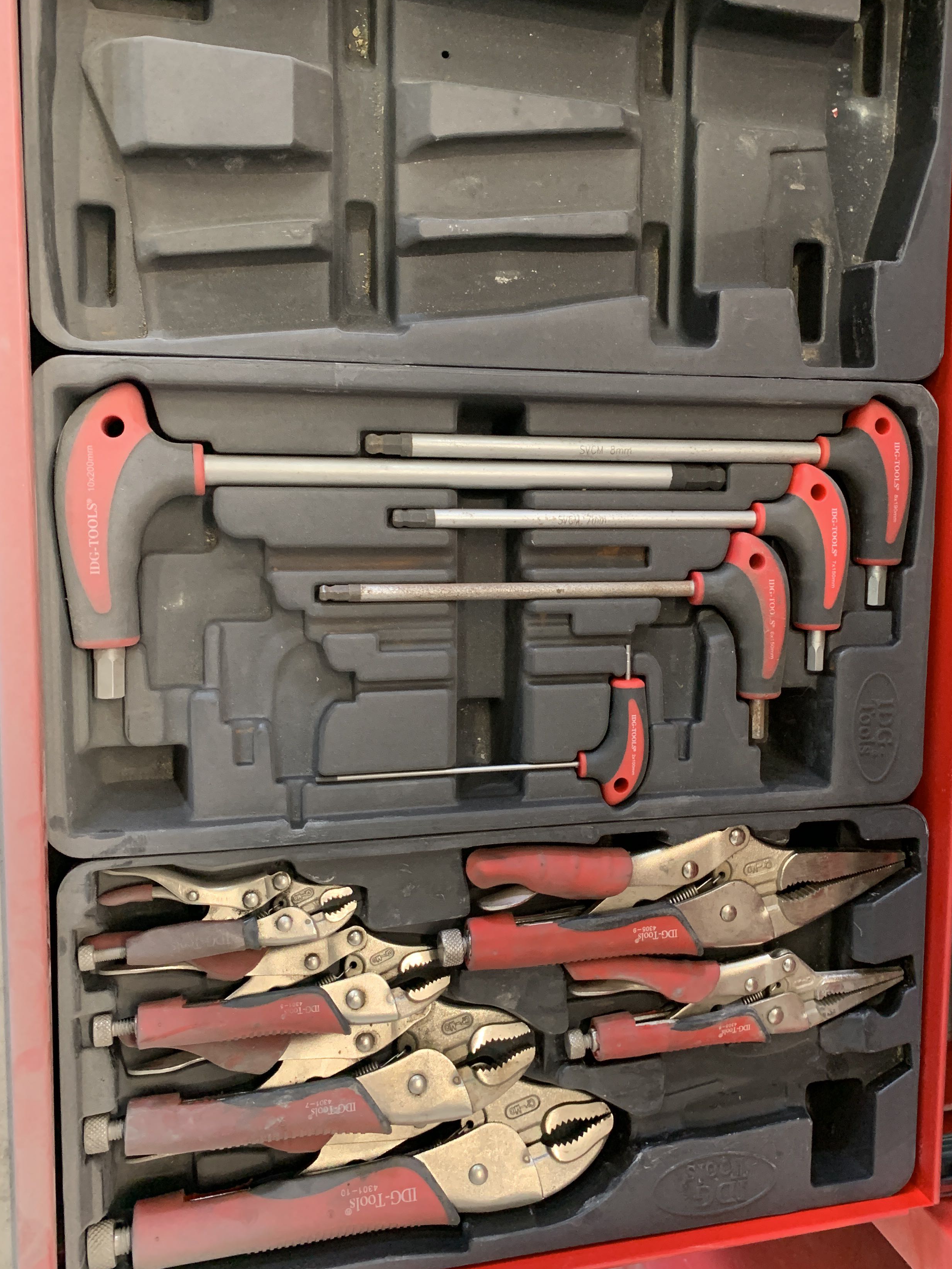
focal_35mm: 32
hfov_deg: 44.0
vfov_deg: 56.8
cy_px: 597
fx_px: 1173
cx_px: 554
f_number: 1.8
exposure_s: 1/50
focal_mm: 4.25
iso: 320
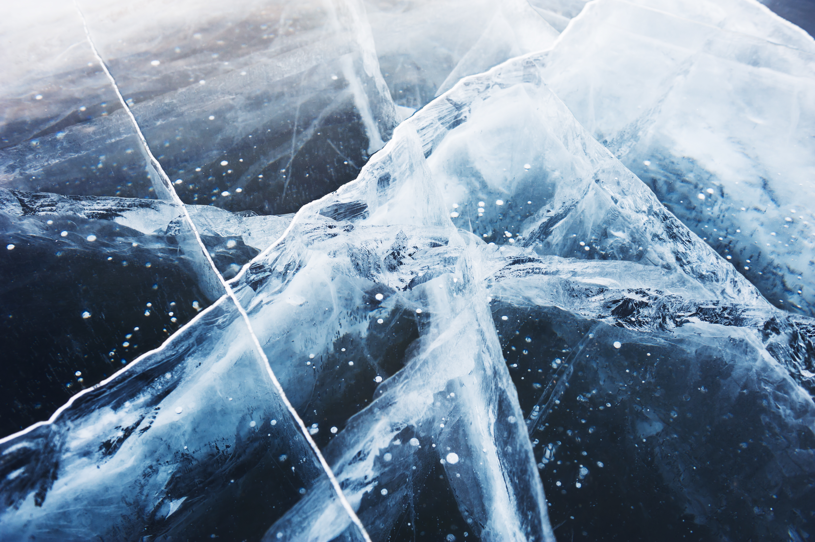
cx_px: 408
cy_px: 271
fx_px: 769
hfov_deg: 55.8
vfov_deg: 38.8
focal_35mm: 34
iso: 200
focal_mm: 34
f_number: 5
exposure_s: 1/160
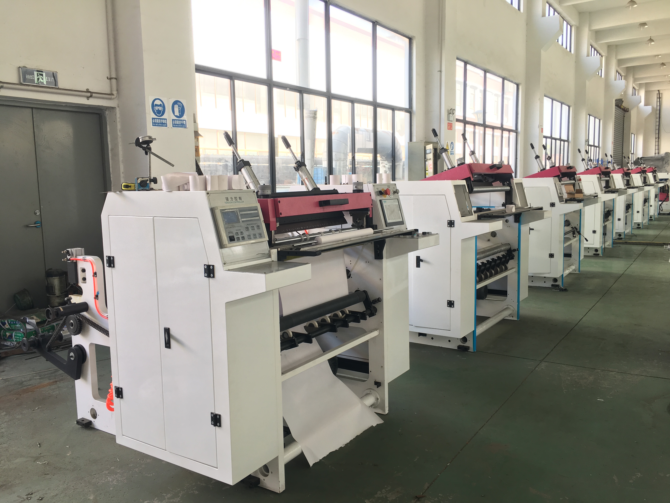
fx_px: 561
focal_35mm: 29
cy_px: 252
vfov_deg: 48.2
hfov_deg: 61.7
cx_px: 335
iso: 25
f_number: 2.2
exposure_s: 1/50
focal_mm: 4.15
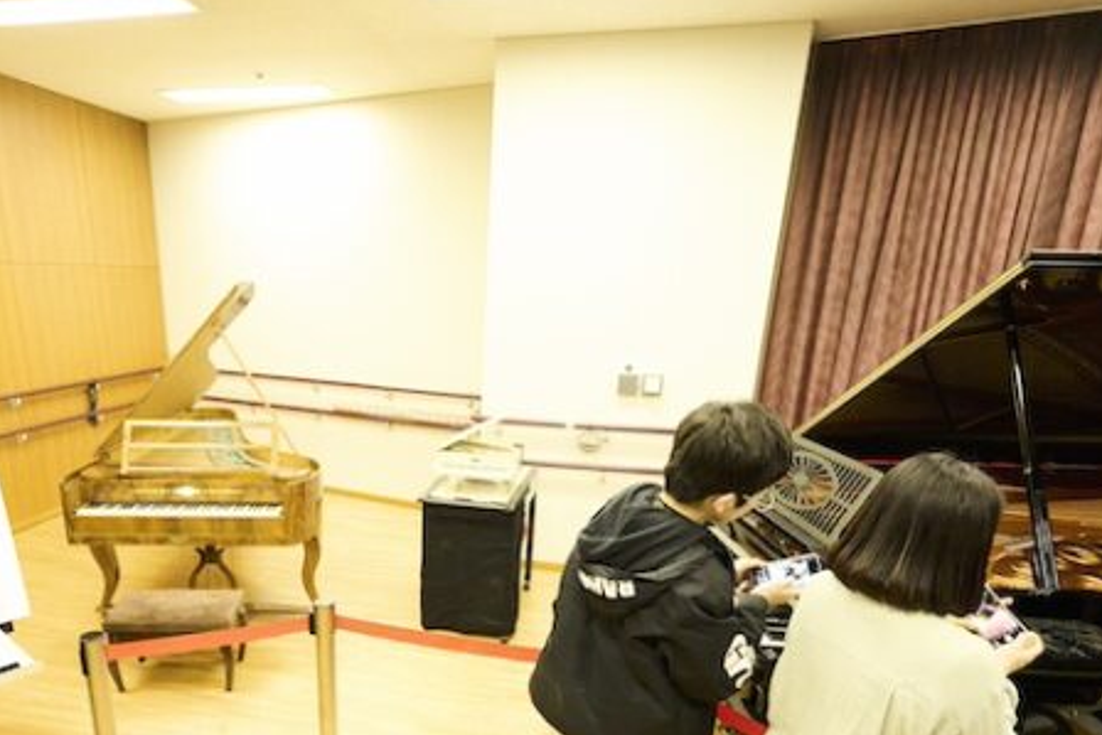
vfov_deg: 51.2
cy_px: 541
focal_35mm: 24
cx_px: 428
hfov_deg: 72.7
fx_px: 735
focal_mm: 14
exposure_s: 1/60
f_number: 6.3
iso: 6400
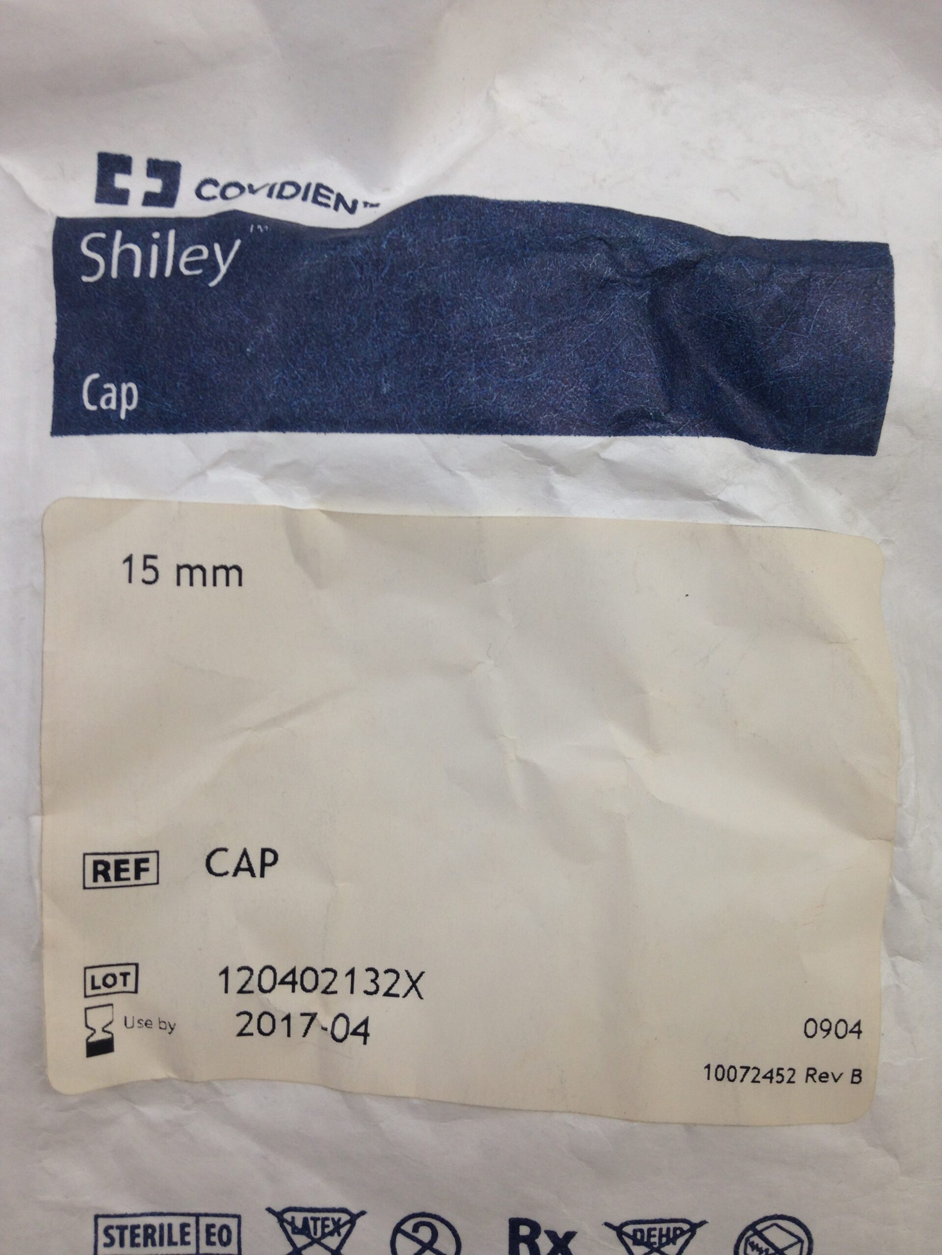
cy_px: 628
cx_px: 471
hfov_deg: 42.9
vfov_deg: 55.4
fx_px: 1197
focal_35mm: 33
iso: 50
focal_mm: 4.12
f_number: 2.4
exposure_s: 1/60
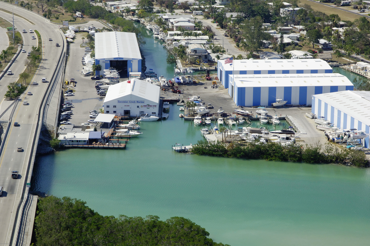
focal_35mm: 105
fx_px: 1078
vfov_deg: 13.0
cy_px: 123
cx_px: 185
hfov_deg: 19.5
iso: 400
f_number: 9.5
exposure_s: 1/1000
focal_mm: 70
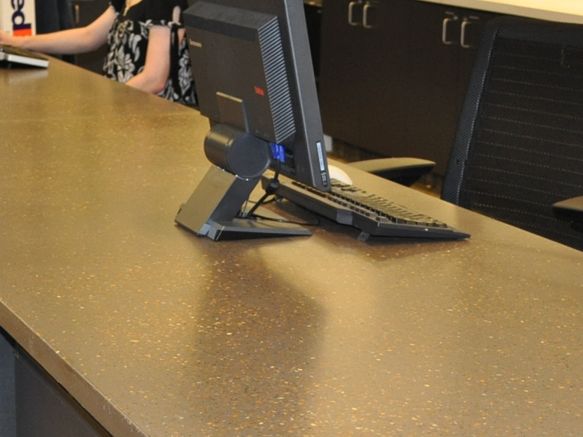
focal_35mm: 95
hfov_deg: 20.6
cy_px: 366
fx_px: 1600
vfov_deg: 15.4
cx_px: 317
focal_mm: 24
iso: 800
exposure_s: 1/60
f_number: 4
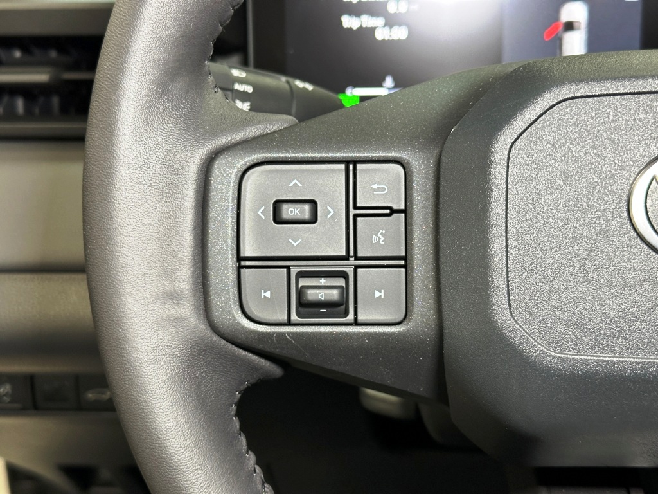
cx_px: 329
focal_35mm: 48
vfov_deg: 30.3
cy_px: 247
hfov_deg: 39.7
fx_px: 912
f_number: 1.78
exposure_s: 1/40
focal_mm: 6.86
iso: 320
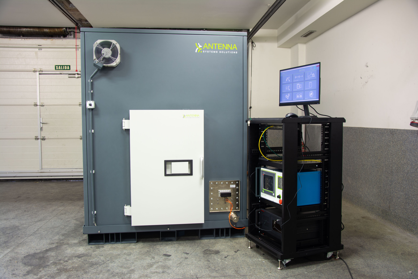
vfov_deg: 41.7
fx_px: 366
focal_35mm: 32
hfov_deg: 59.5
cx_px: 209
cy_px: 140
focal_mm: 21
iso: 100
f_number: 3.8
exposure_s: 1/5
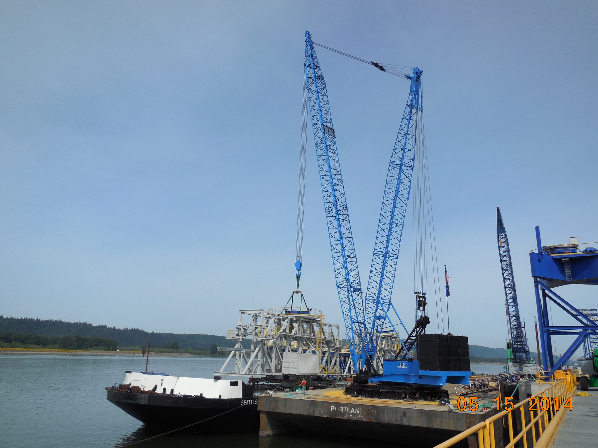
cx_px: 299
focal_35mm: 25
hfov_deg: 69.4
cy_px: 224
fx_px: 432
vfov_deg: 54.9
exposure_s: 1/640
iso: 125
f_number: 6.2
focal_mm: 4.5
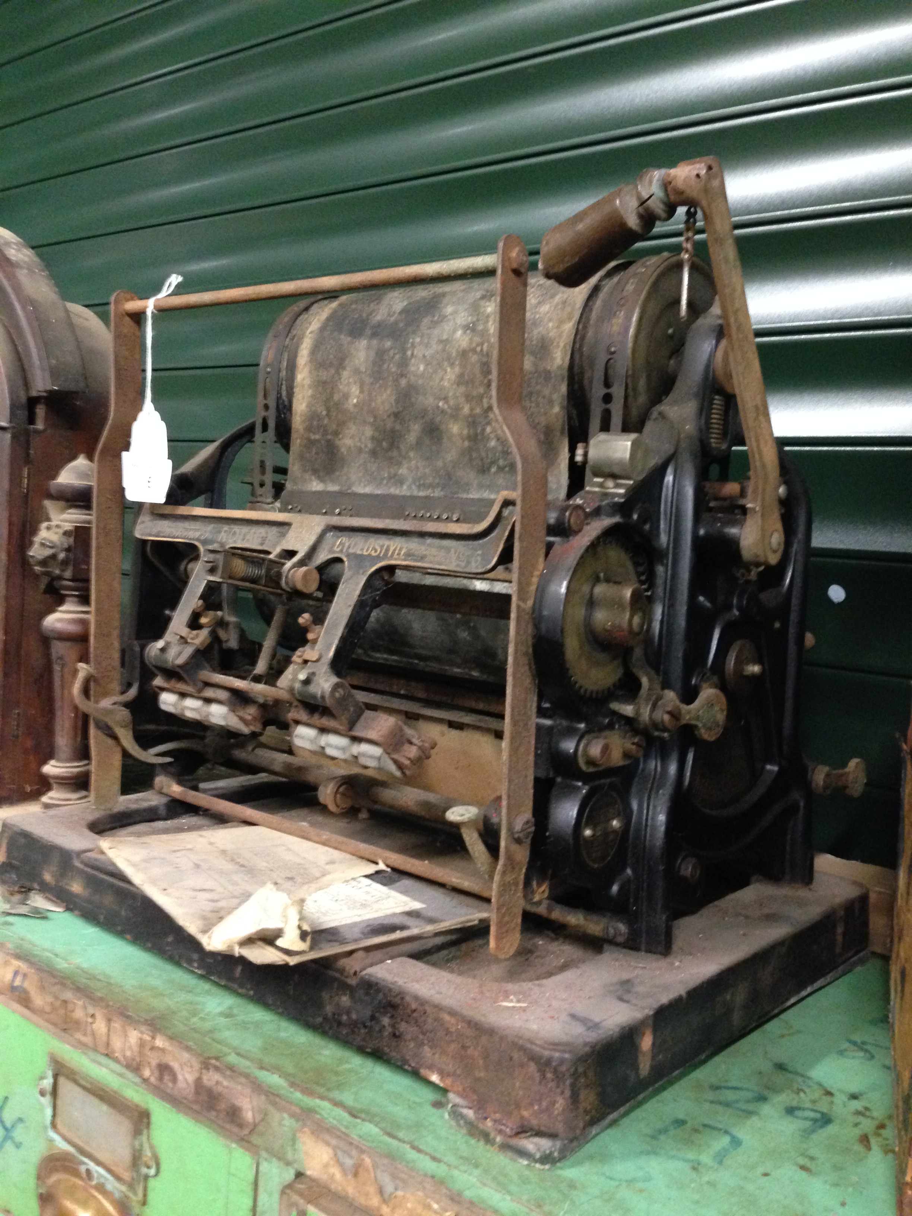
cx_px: 456
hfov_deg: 42.9
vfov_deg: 55.4
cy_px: 608
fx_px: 1159
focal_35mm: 33
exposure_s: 1/15
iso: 400
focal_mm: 4.12
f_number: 2.4
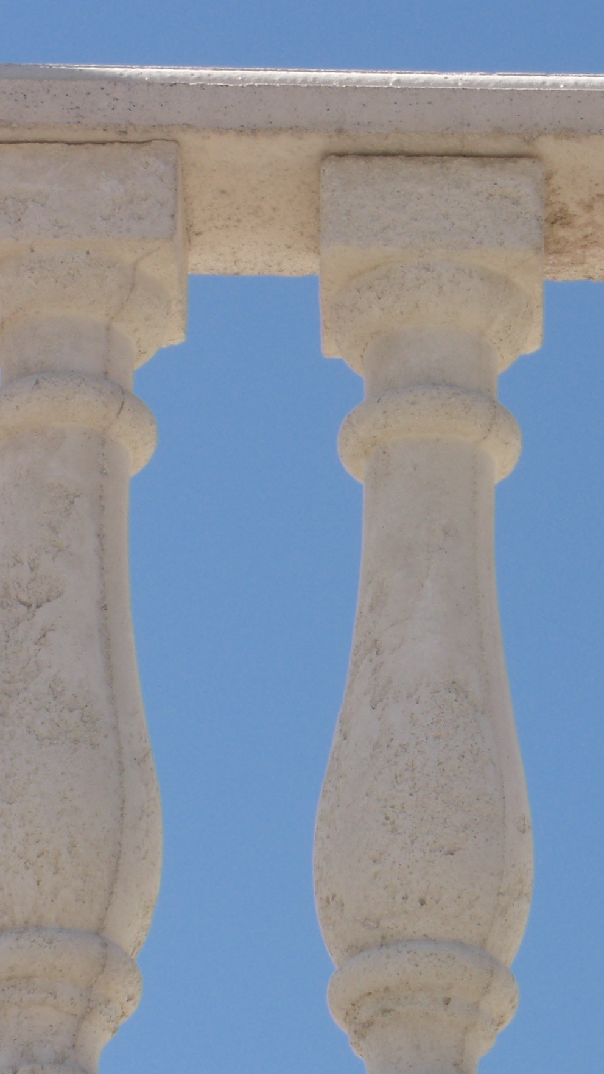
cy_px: 765
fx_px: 7316
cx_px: 524
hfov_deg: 4.7
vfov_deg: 8.4
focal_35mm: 257
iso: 80
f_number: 7.4
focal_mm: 23.7
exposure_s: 1/250
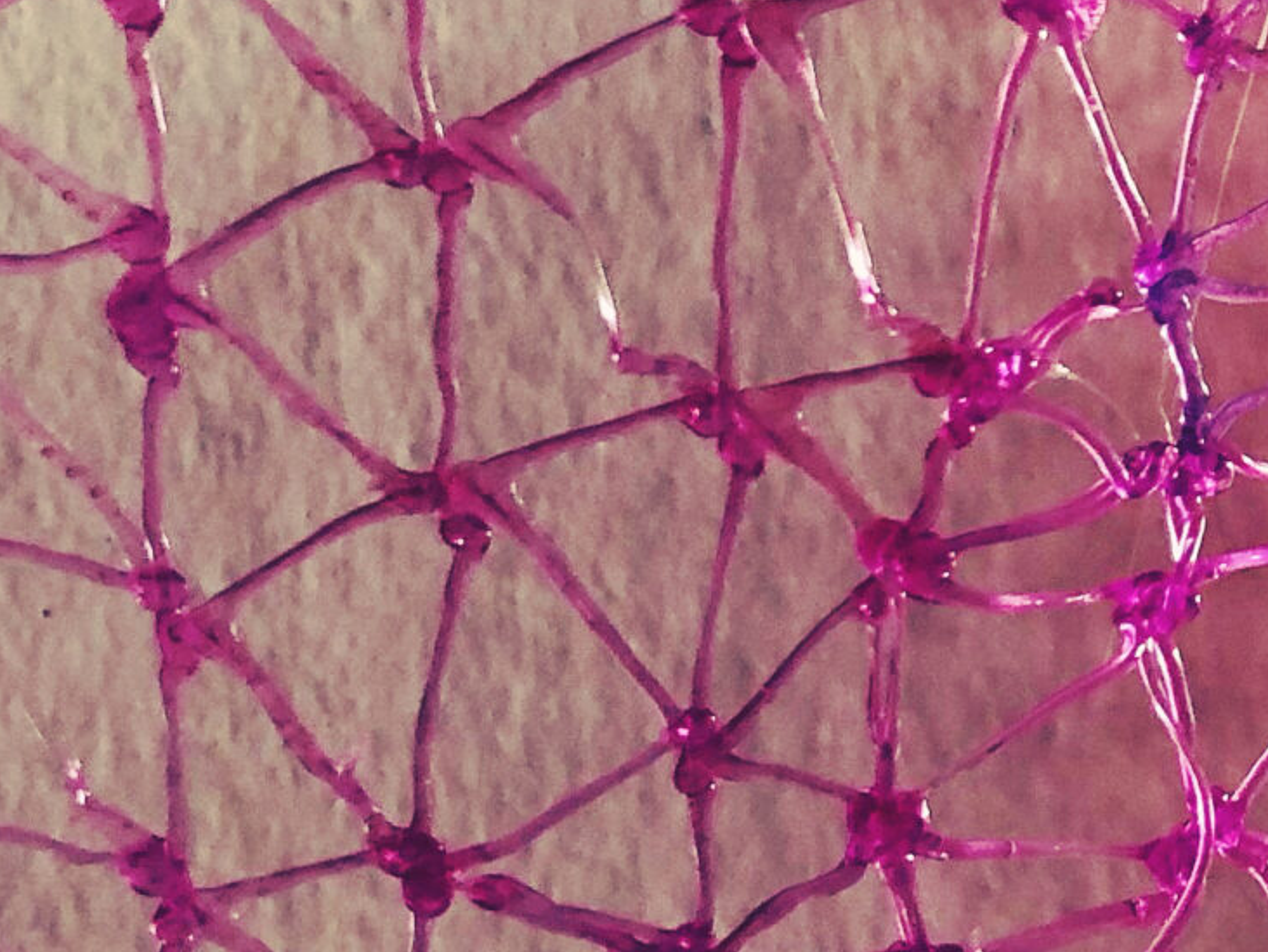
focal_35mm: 98
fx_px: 3592
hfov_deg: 18.7
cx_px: 1620
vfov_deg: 15.0
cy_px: 134
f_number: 1.8
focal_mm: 3.99
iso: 40
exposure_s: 1/15
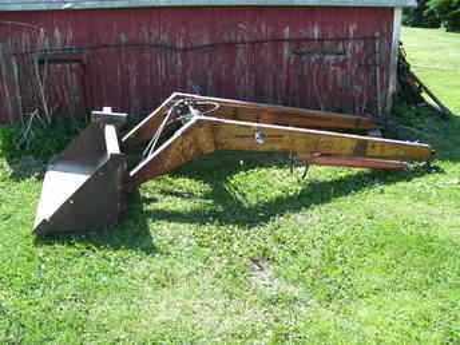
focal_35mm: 36
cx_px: 230
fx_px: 478
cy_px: 172
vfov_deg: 39.7
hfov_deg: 51.4
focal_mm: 6
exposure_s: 1/350
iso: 80
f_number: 2.7
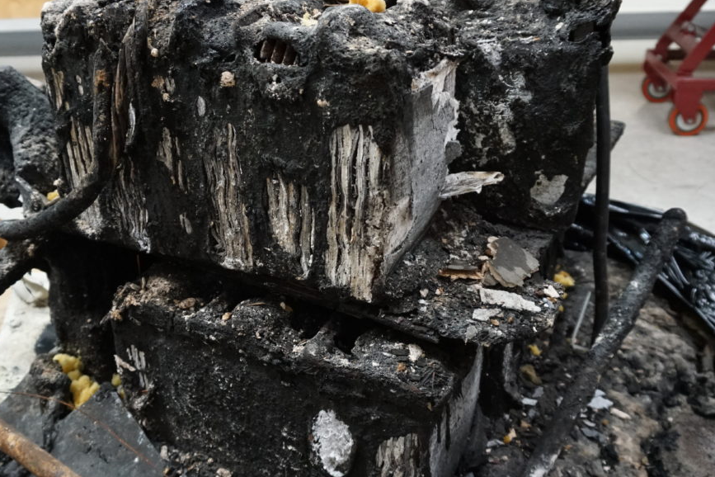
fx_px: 715
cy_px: 235
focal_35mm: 36
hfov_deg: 53.1
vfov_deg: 36.9
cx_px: 327
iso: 1600
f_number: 4
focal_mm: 16
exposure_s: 1/60
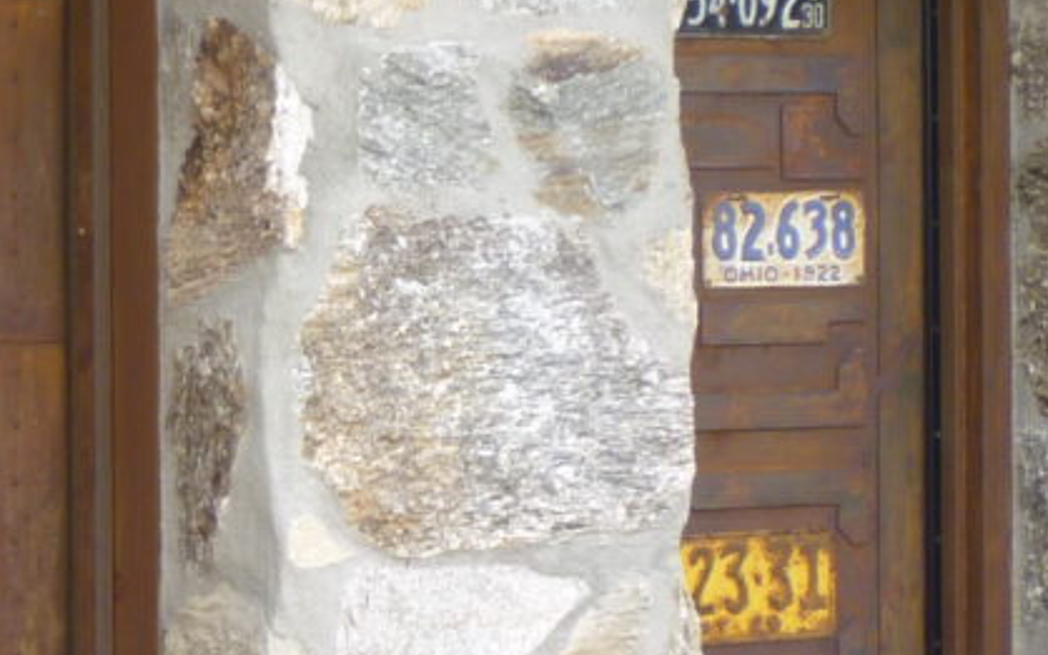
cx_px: -424
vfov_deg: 11.5
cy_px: 509
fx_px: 3227
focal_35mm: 113
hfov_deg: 17.0
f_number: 3.3
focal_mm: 5.2
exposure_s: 1/50
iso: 80
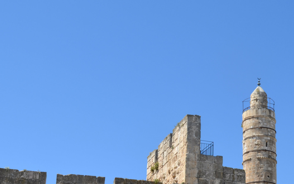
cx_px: 168
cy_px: 124
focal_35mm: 74
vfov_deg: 17.6
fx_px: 593
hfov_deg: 27.8
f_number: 9
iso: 100
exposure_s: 1/320
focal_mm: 25
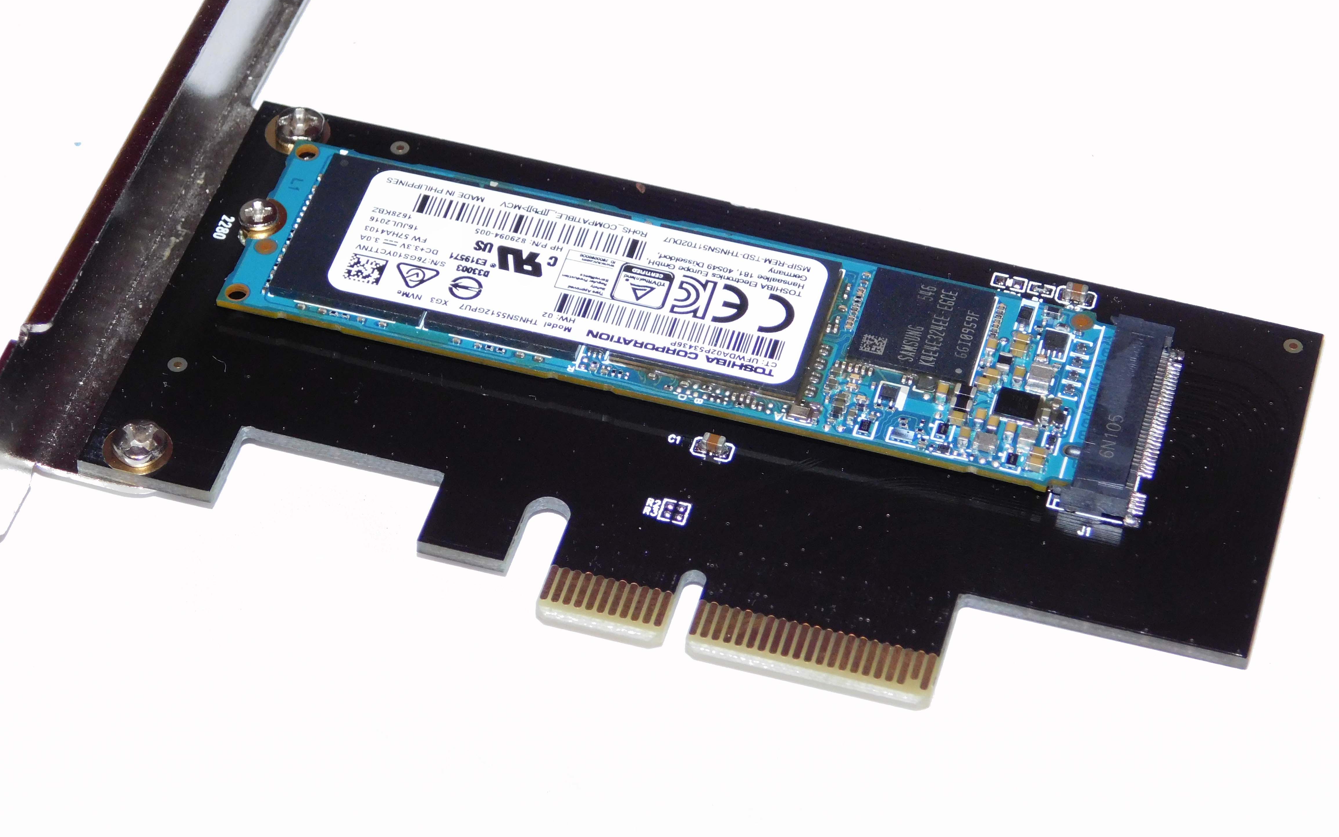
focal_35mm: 105
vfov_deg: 12.5
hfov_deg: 19.8
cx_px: 669
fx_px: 3832
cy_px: 387
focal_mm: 17.6
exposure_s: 1/60
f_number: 4.6
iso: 400
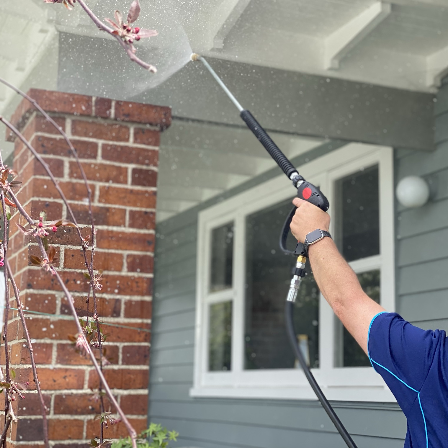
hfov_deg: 27.5
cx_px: 302
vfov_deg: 27.7
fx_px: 908
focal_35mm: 62
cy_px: 222
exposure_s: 1/440
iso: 20
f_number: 2
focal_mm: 6
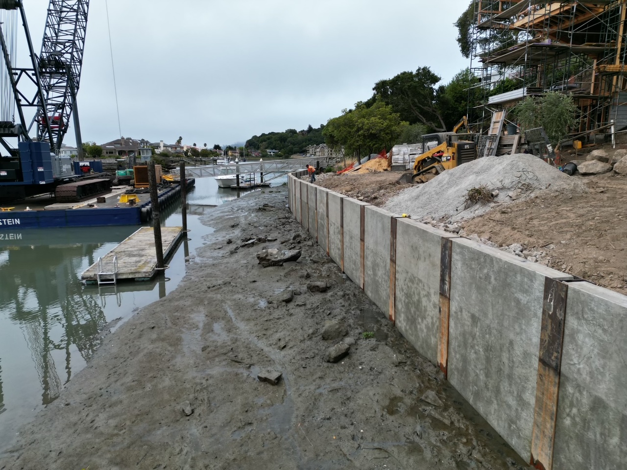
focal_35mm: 24
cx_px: 314
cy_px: 235
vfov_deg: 56.8
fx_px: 435
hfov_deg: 71.6
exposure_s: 1/640
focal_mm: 6.72
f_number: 1.7
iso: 200
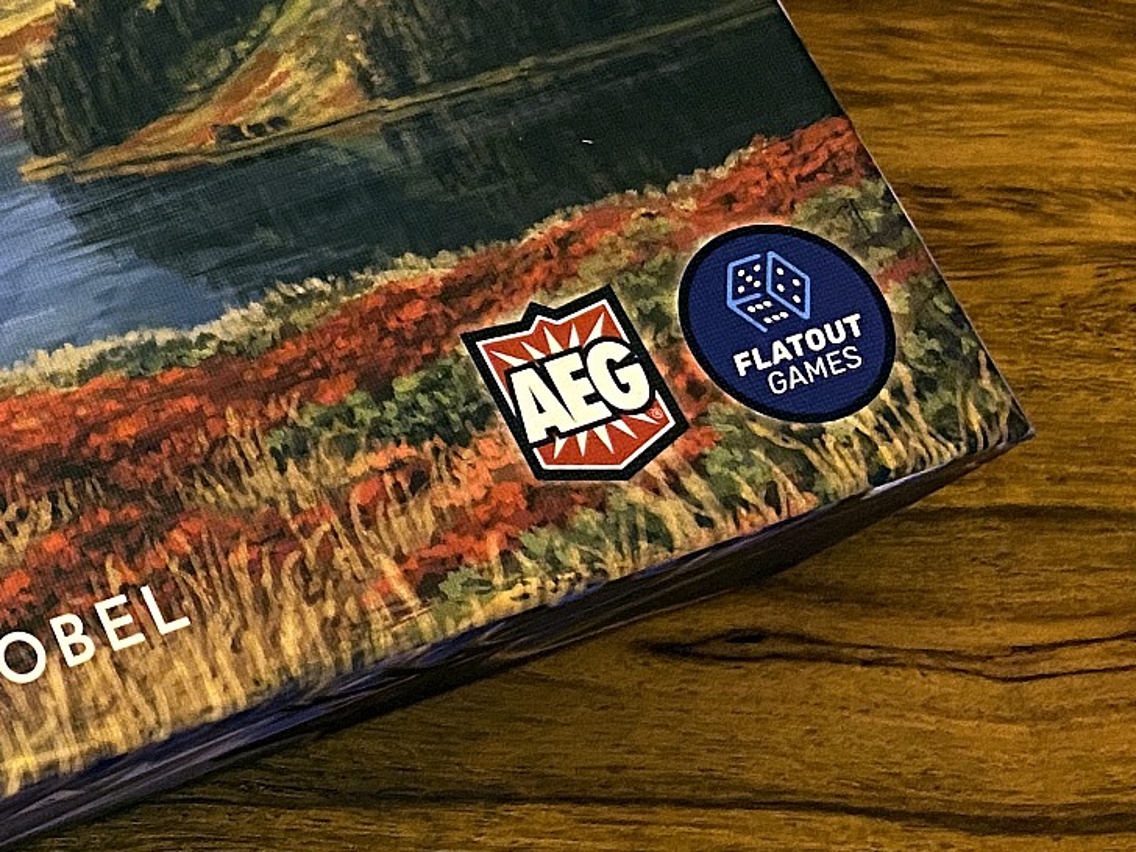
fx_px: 2363
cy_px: 70
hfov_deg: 24.4
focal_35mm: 72
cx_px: -248
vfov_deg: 20.0
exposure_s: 1/40
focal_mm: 4.25
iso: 500
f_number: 1.8
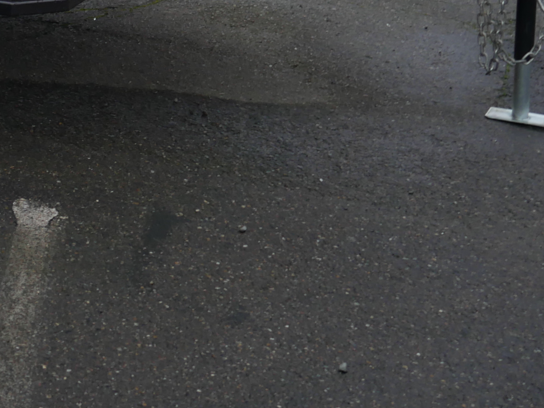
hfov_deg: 24.0
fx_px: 1195
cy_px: -125
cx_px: -58
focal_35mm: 76
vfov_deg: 18.1
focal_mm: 14
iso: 200
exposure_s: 1/125
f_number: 3.5
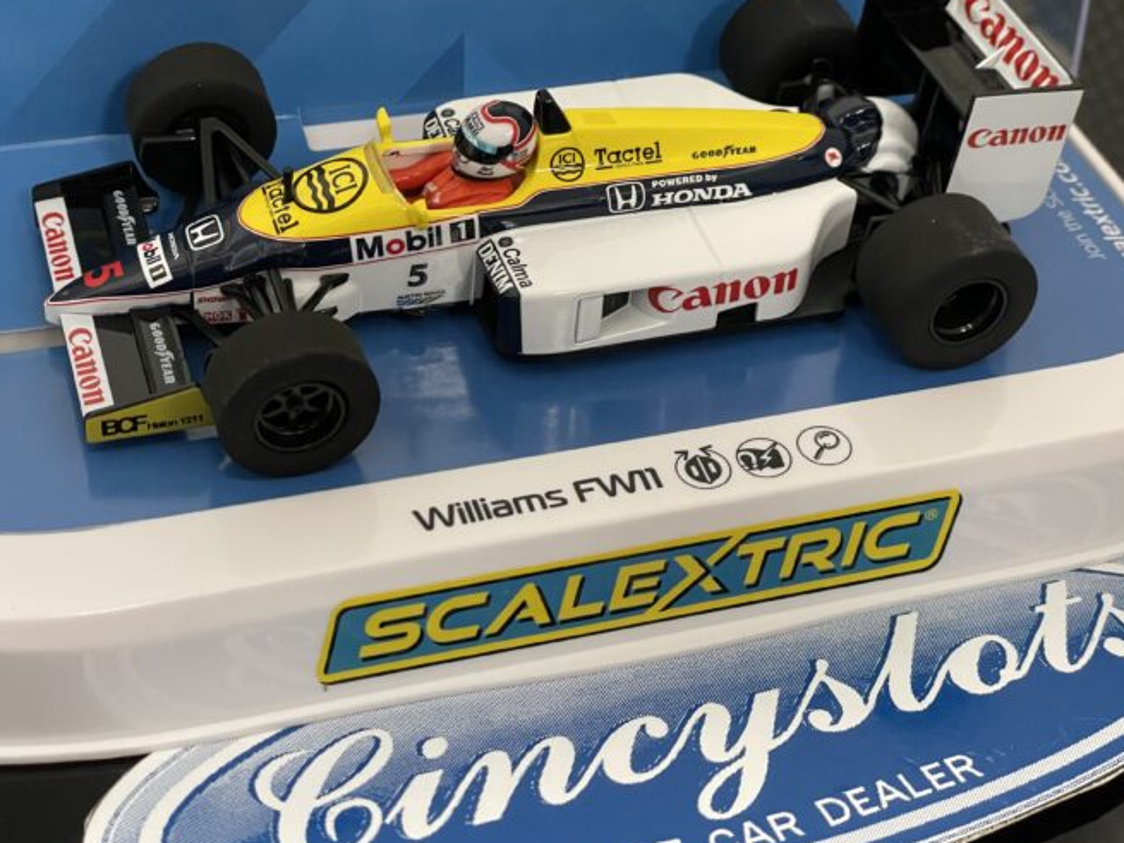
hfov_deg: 31.7
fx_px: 1980
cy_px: 426
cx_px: 571
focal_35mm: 61
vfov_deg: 24.0
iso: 500
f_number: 2
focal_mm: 6
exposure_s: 1/60
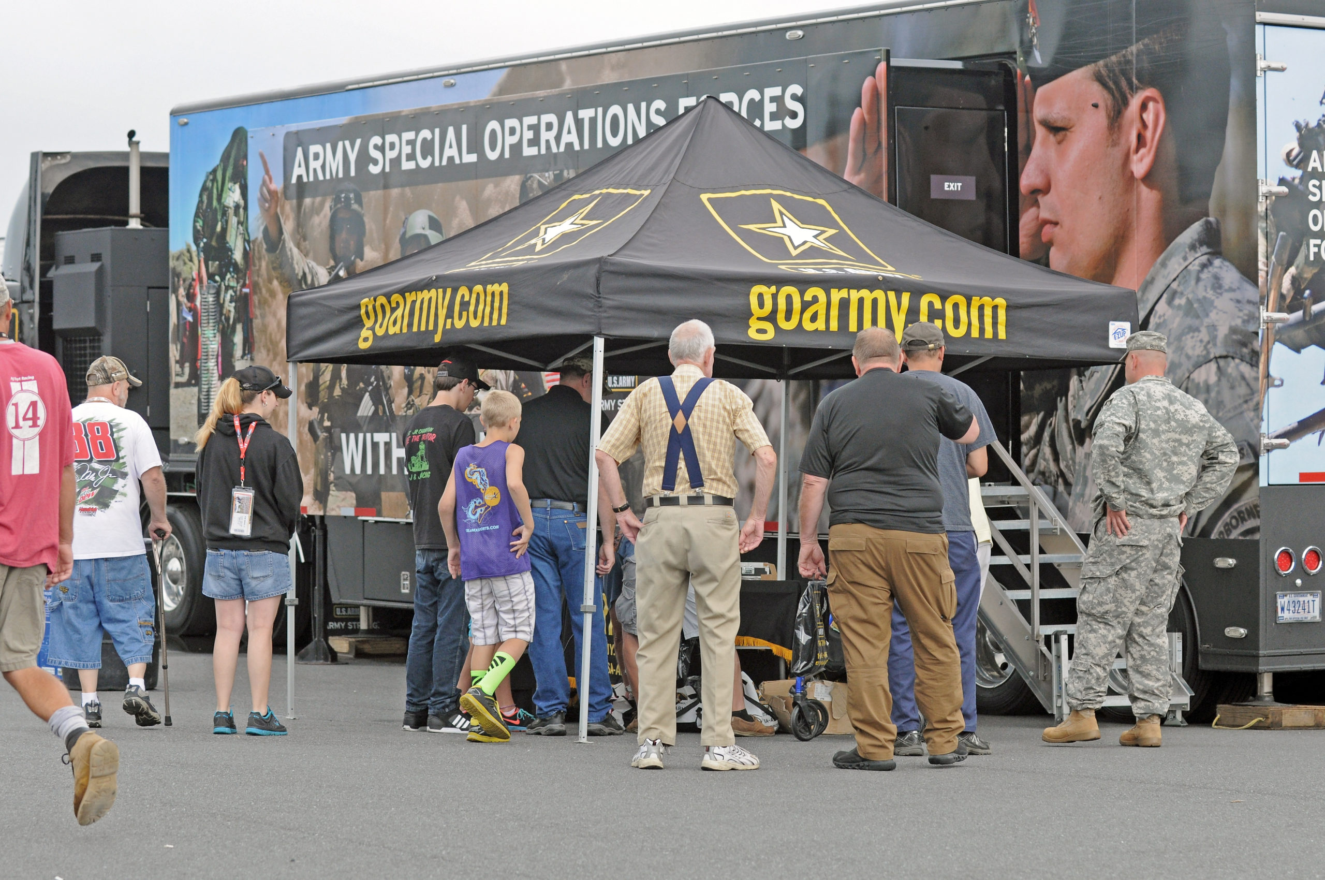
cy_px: 440
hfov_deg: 19.5
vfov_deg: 13.0
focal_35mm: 105
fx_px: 3860
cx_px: 662
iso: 640
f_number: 4
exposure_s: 1/2000
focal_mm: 70
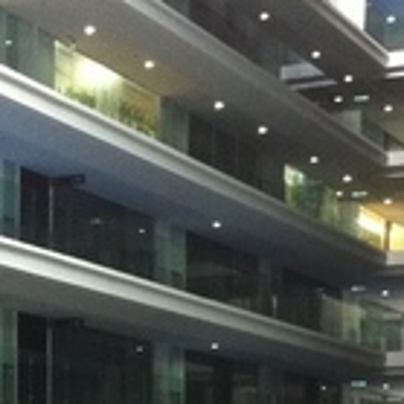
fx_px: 1756
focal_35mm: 133
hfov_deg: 12.9
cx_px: -35
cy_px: 448
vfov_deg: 12.9
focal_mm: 3.85
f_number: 2.8
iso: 200
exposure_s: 1/17
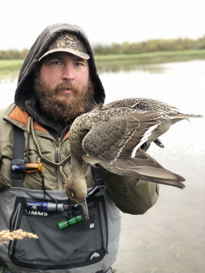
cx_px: 102
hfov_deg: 28.0
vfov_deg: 36.8
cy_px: 136
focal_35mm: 52
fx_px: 411
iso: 100
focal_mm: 6
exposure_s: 1/40
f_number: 2.4
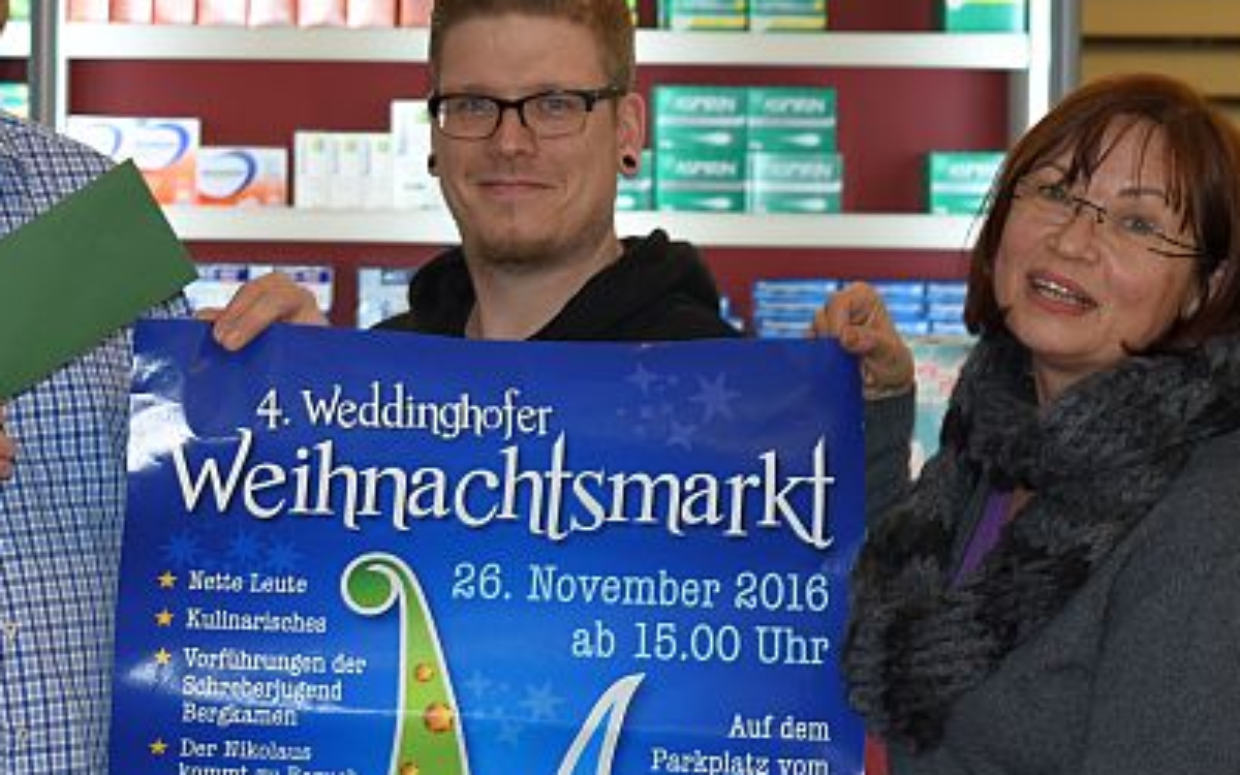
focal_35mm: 153
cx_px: 121
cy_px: 107
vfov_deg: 8.5
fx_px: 5170
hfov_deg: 13.6
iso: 100
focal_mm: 50
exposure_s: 1/40
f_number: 4
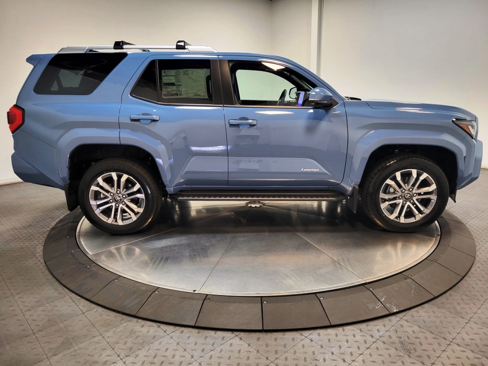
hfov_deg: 67.3
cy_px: 183
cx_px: 244
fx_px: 367
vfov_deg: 53.1
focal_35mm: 26
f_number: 1.8
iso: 250
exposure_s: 1/40
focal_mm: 5.4
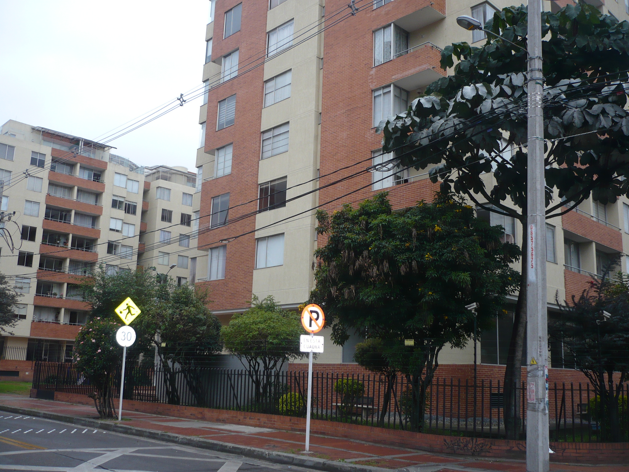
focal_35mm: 35
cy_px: 236
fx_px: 636
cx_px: 314
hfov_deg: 52.6
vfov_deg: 40.7
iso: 100
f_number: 2.8
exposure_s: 1/1000
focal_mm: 5.8
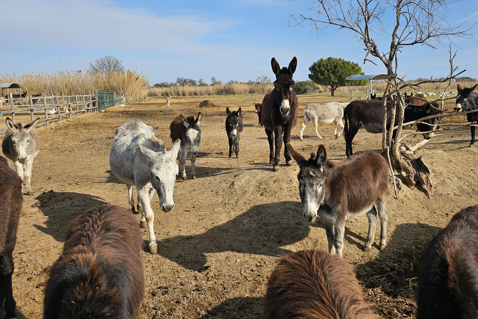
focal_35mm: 29
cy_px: 115
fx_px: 385
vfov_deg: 44.5
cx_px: 277
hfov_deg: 63.3
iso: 10
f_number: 1.7
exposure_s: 1/1365
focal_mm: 6.3
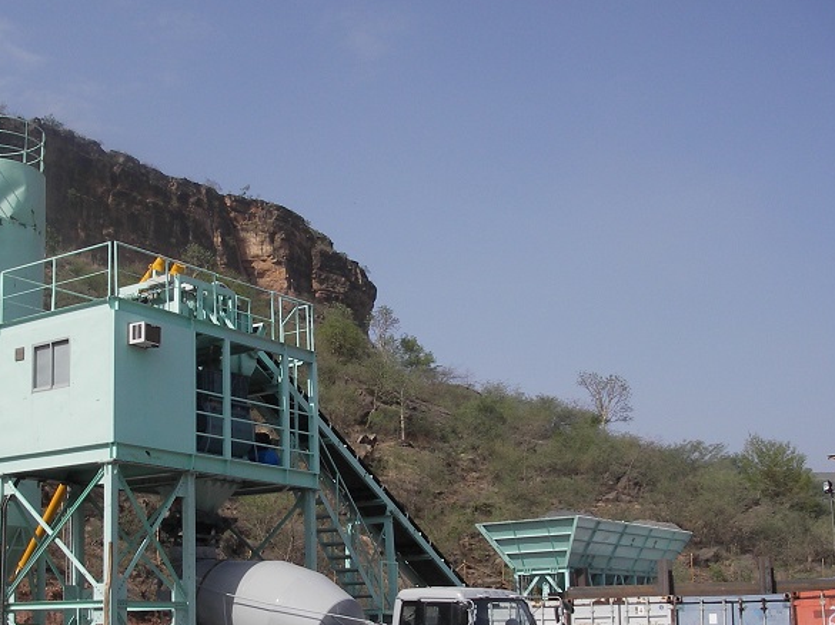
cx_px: 274
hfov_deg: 36.4
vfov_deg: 27.9
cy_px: 395
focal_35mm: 52
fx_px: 1254
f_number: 6.6
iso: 50
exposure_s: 1/250
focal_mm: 6.3
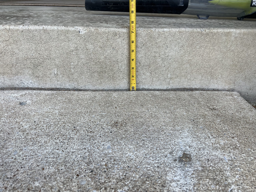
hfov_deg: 67.3
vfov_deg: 53.1
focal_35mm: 26
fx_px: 192
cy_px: 96
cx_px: 128
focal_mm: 5.7
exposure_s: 1/362
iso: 50
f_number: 1.5
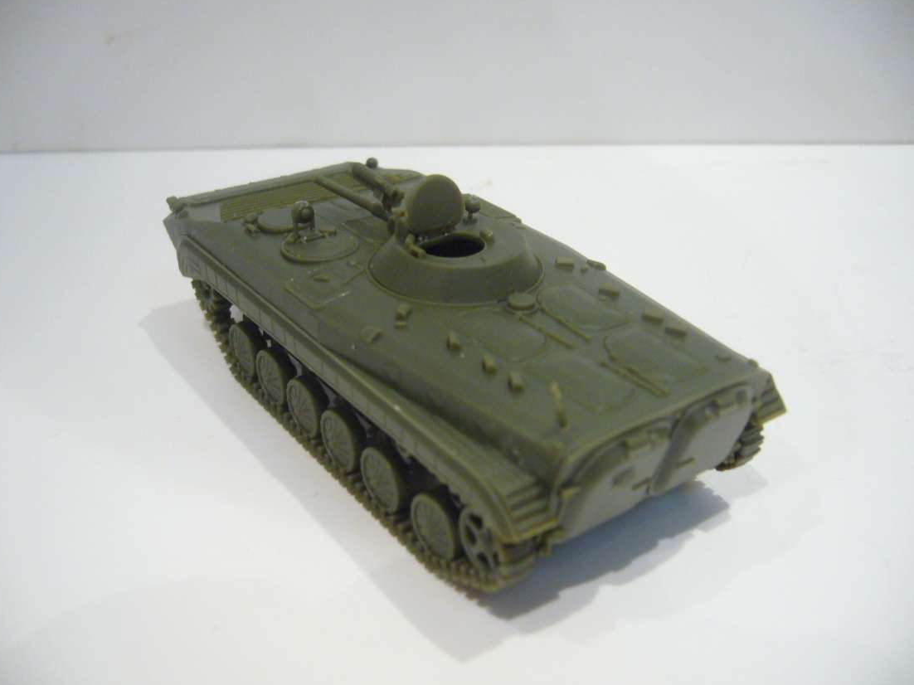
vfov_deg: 39.6
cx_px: 445
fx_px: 950
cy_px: 343
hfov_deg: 51.4
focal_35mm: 36
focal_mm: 5.8
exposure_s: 1/8
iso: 200
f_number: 2.8
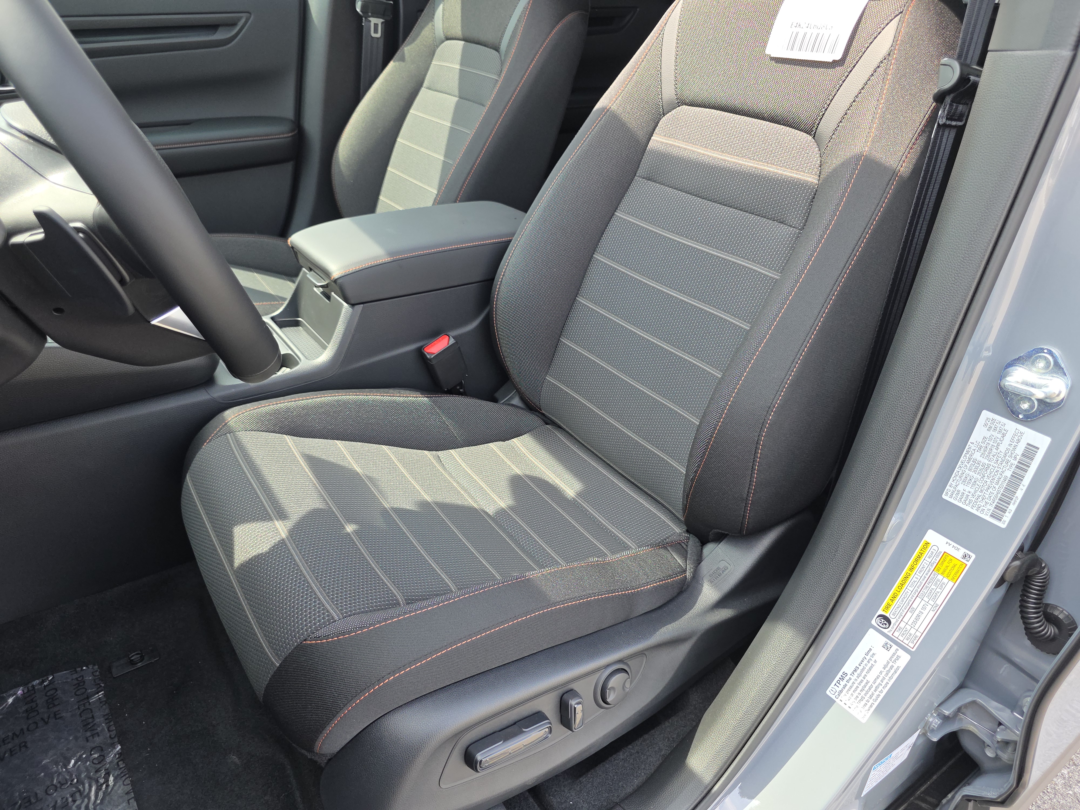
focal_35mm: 23
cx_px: 540
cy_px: 405
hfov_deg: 73.9
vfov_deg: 58.9
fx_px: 718
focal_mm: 6.3
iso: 50
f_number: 1.7
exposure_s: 1/359
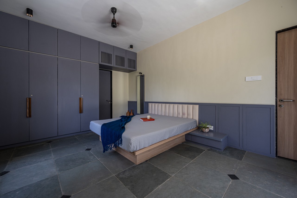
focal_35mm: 14
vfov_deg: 81.2
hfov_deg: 104.3
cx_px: 148
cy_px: 99
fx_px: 115
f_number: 8
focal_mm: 14
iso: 100
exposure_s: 1/15
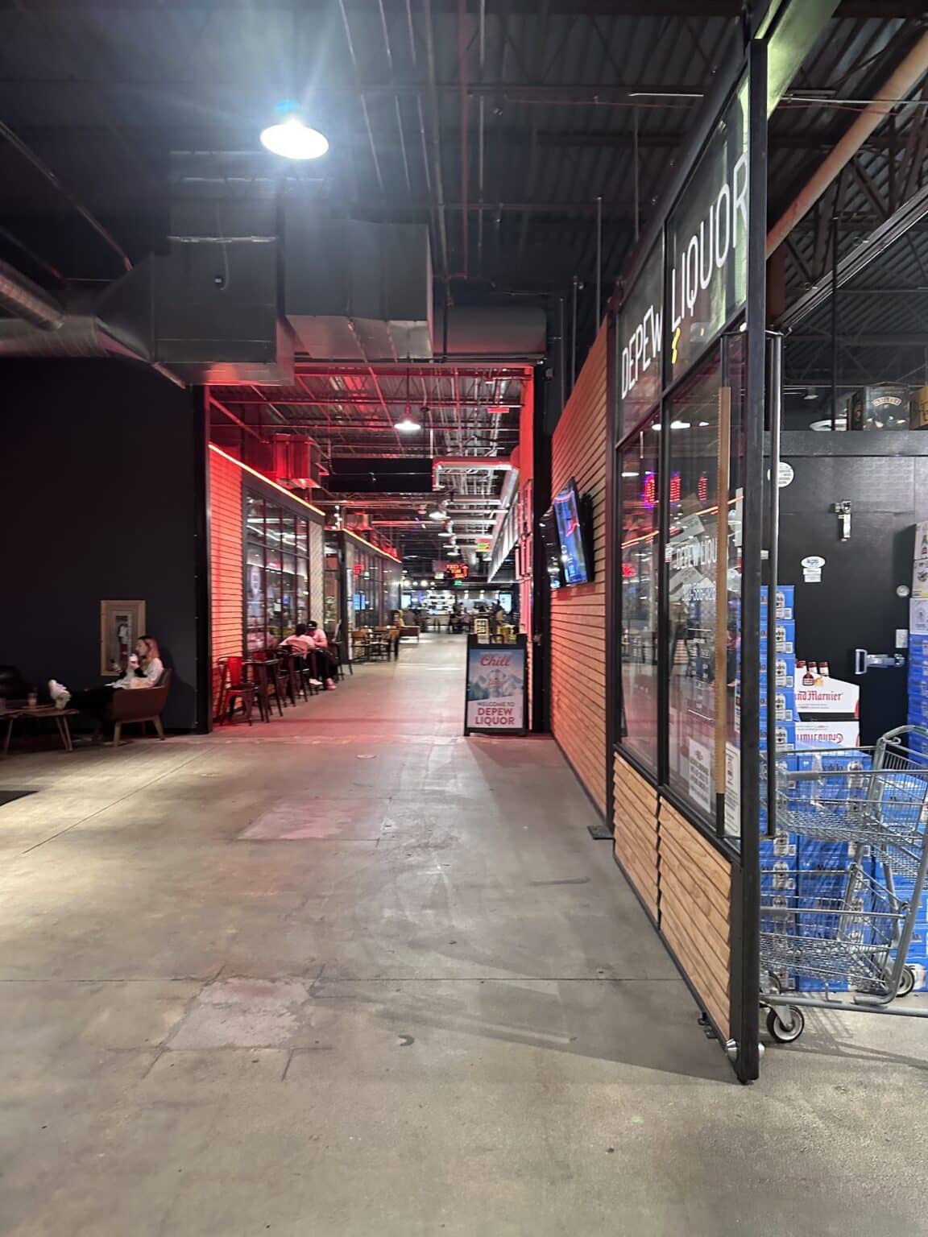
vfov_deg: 71.6
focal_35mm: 24
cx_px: 464
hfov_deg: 56.8
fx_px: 858
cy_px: 618
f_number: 1.78
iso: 800
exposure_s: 1/60
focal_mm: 6.86
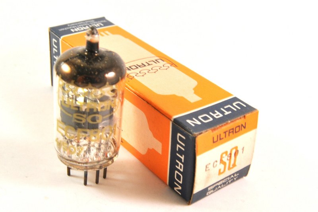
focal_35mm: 27
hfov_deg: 67.4
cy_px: 106
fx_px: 238
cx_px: 159
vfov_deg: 47.9
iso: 250
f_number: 8
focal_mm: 18
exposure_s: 1/15
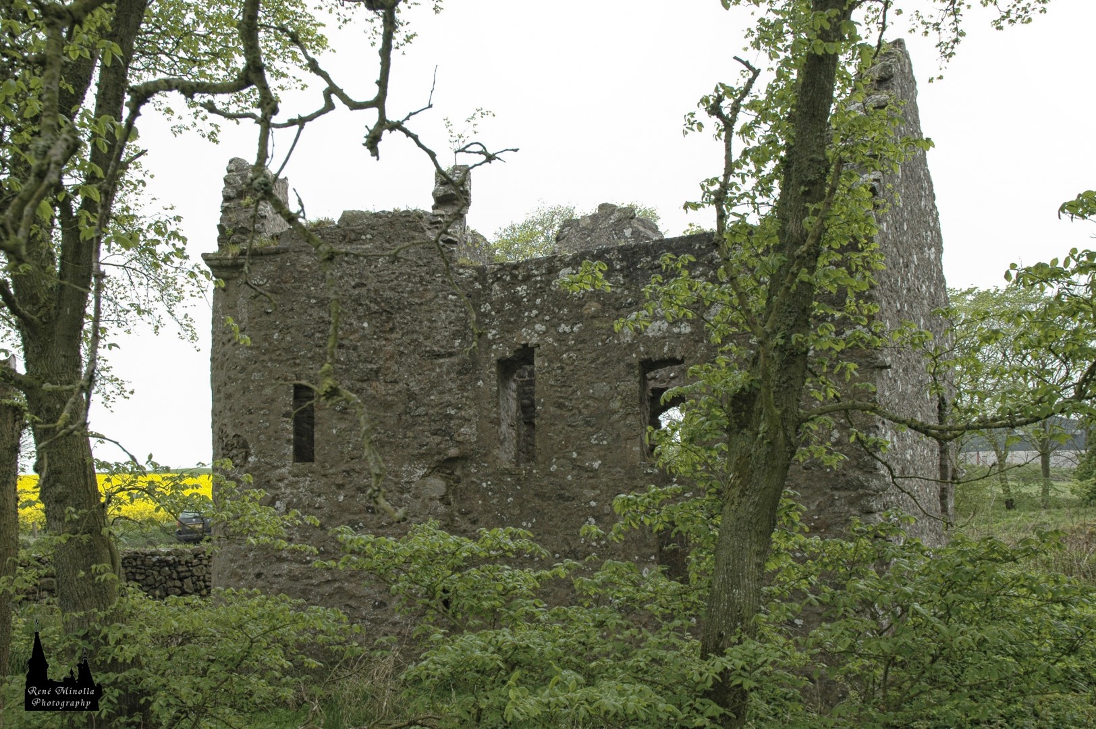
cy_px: 364
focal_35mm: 33
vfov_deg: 39.9
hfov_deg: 57.3
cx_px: 548
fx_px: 1004
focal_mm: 22
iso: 200
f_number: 7.1
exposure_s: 1/200
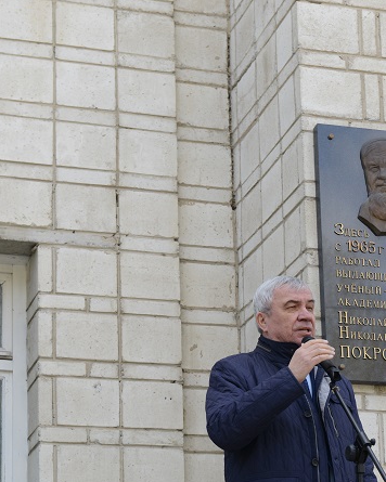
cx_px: 269
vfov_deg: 16.1
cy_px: 409
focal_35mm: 118
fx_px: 1685
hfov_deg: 13.0
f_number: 6.3
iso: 160
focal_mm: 70
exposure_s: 1/160
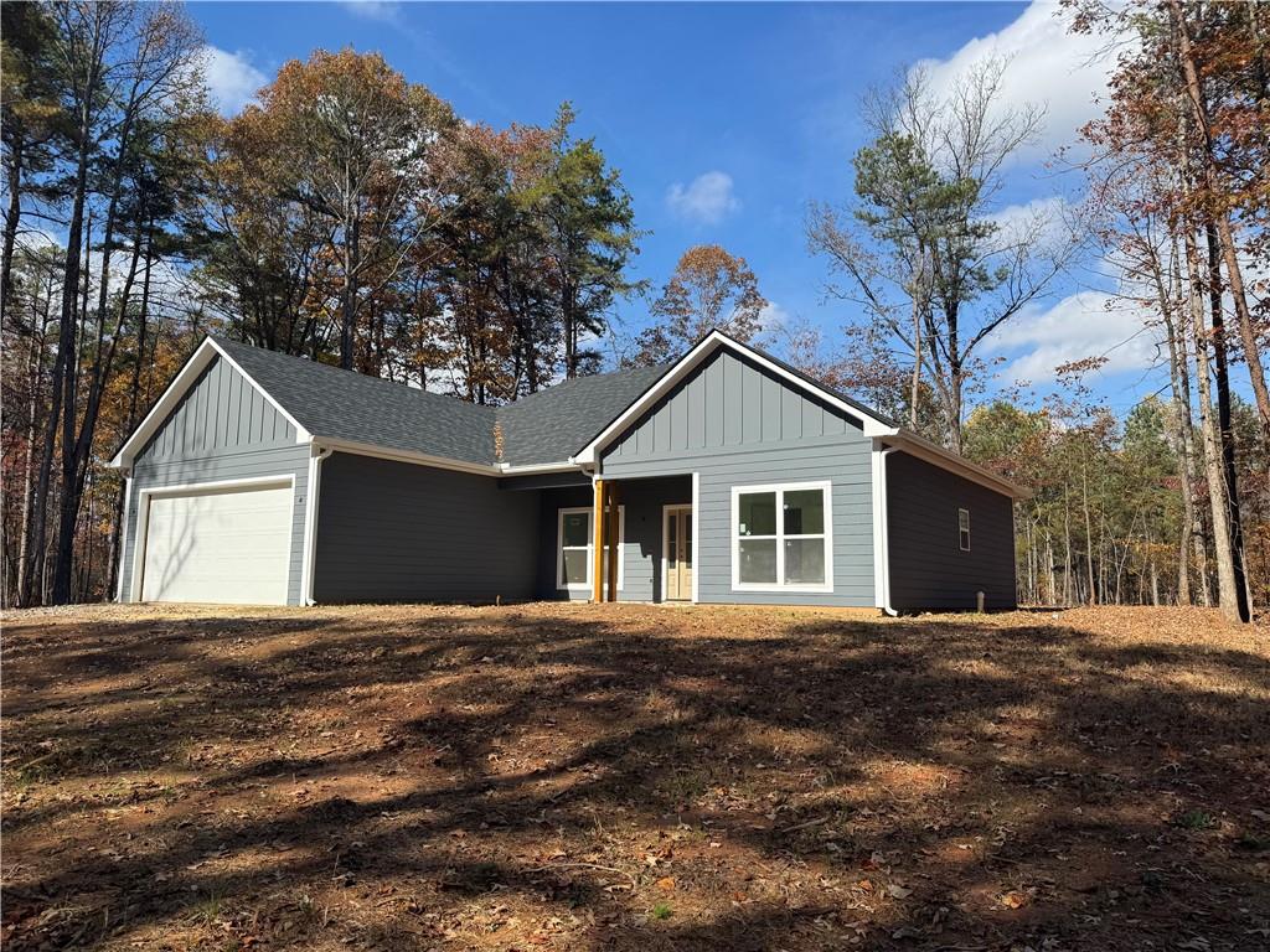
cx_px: 635
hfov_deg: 71.6
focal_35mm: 24
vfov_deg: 56.8
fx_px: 881
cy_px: 476
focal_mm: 6.76
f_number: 1.78
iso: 80
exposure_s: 1/3597
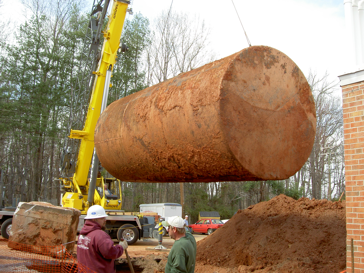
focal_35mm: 39
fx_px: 410
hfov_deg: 47.9
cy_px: 136
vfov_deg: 36.8
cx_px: 182
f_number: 4.7
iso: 50
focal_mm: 8
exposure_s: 1/125
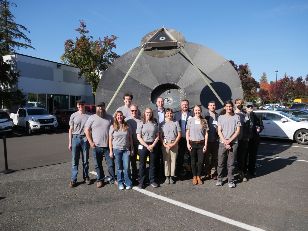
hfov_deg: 71.6
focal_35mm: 24
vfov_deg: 56.8
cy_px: 116
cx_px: 154
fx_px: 214
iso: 200
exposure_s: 1/1000
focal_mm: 12
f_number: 5
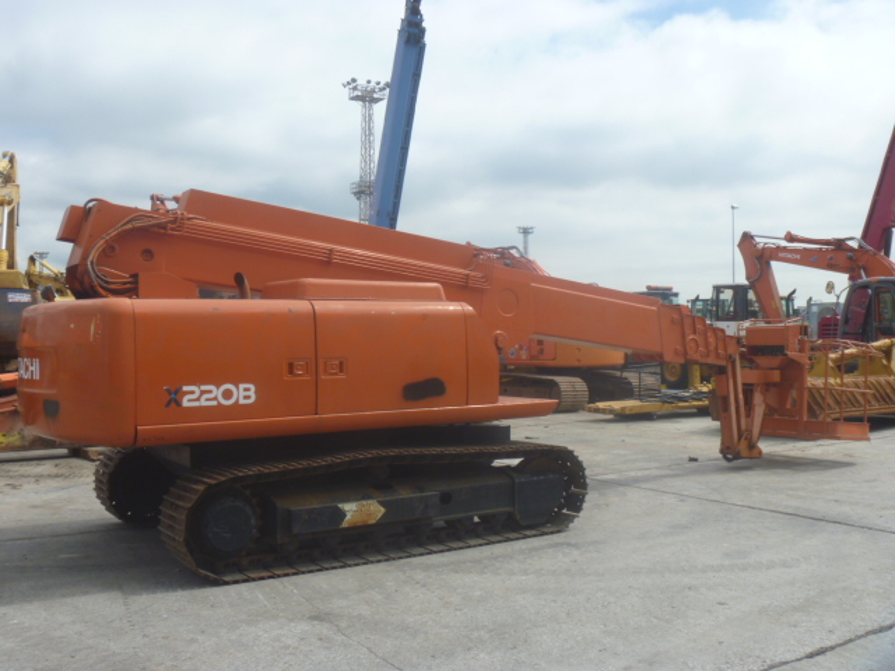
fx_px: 905
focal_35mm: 35
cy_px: 336
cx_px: 448
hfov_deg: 52.6
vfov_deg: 40.7
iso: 80
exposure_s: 1/320
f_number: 5.6
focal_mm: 6.3
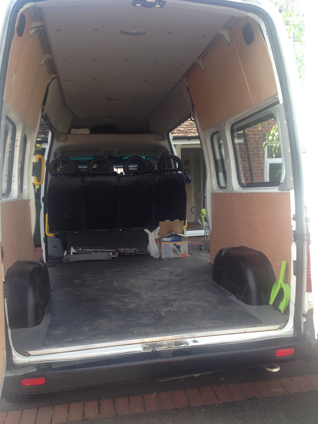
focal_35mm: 33
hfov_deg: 42.9
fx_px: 404
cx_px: 159
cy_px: 212
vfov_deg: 55.4
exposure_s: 1/196
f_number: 2.4
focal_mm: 4.12
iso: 50
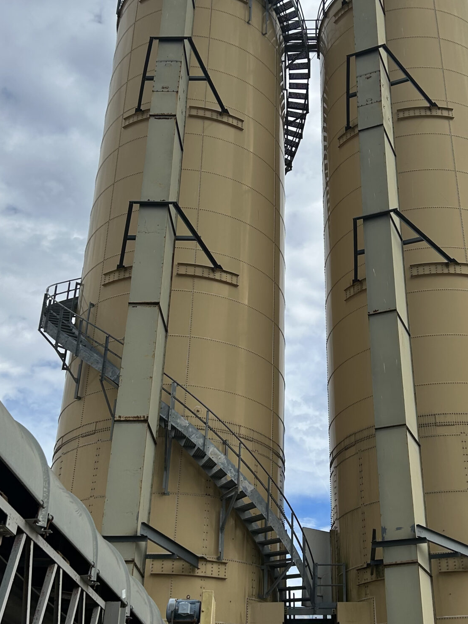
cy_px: 317
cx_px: 306
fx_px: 811
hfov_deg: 32.0
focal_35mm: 45
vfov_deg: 42.1
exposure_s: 1/6993
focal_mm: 5.7
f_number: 1.5
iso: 50
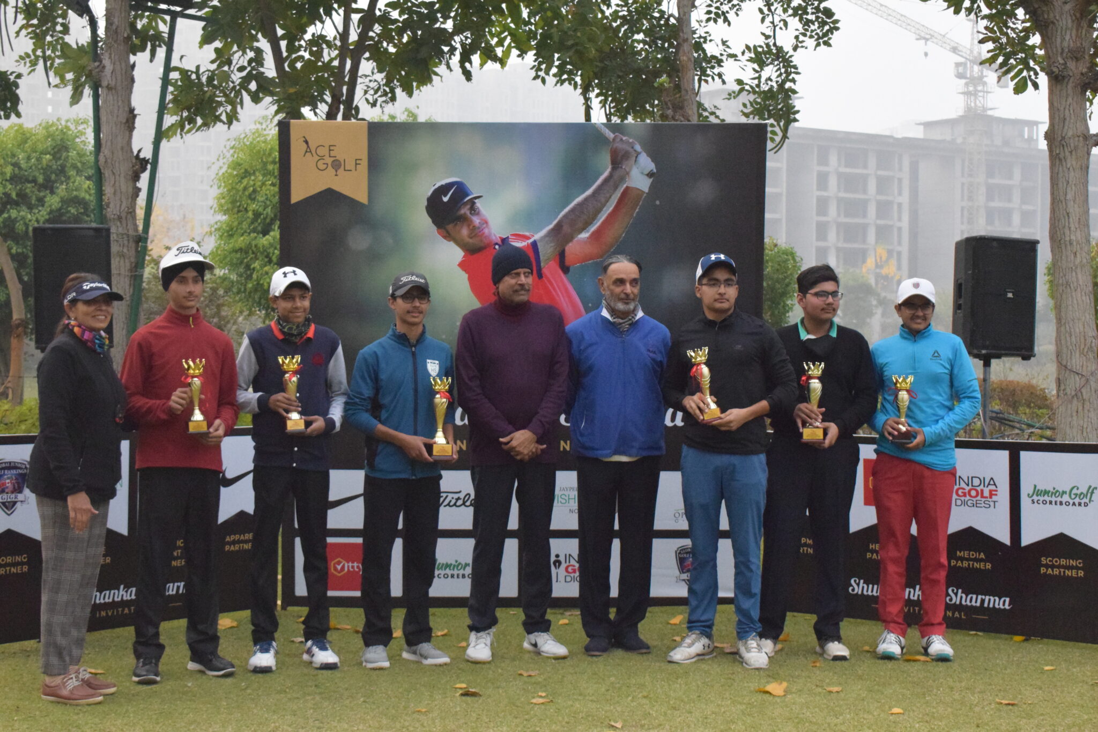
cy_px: 366
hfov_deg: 35.1
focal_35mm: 57
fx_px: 1738
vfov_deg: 23.8
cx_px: 549
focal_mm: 38
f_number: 7.1
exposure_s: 1/4000
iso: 8000
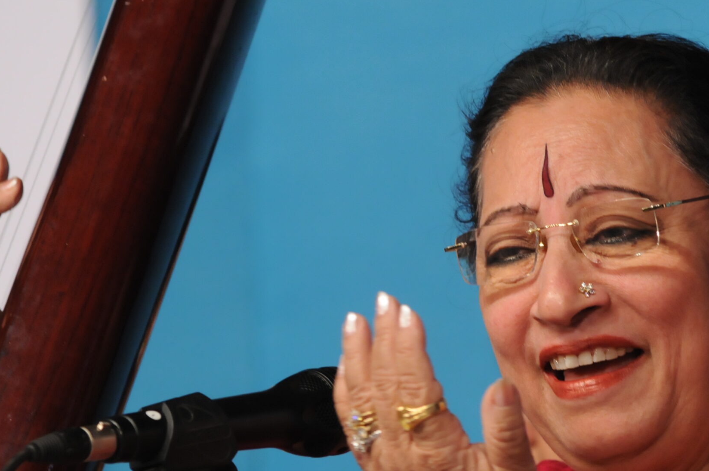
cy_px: 334
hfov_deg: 4.4
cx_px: 473
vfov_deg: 2.9
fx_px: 9165
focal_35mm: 466
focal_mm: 200
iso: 1000
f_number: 5.6
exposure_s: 1/80
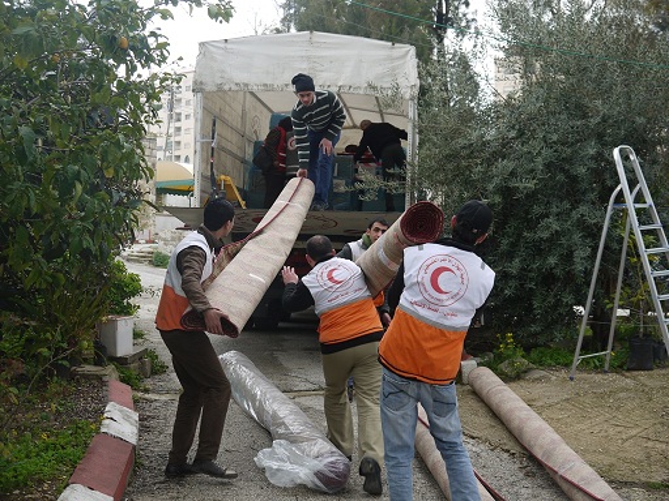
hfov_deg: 38.2
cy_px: 250
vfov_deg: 29.1
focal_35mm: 50
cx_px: 334
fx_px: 966
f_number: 5
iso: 100
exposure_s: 1/125
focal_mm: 25
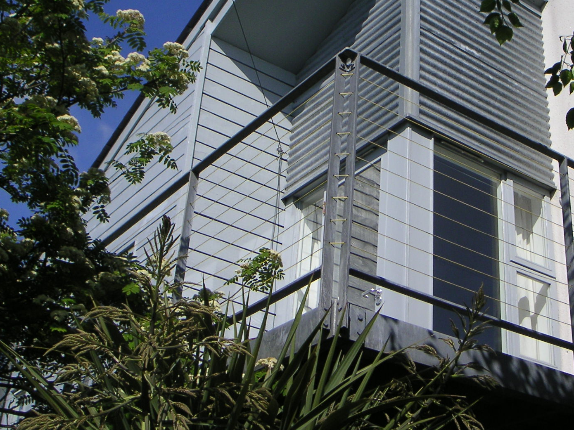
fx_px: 928
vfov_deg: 25.8
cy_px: 119
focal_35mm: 56
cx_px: 365
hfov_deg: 34.1
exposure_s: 1/250
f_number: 6.7
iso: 50
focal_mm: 6
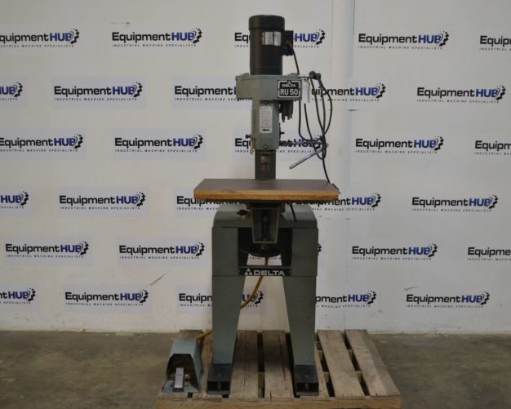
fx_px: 575
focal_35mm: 38
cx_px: 263
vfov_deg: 39.2
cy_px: 207
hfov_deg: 47.9
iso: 400
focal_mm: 22
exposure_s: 1/60
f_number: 4
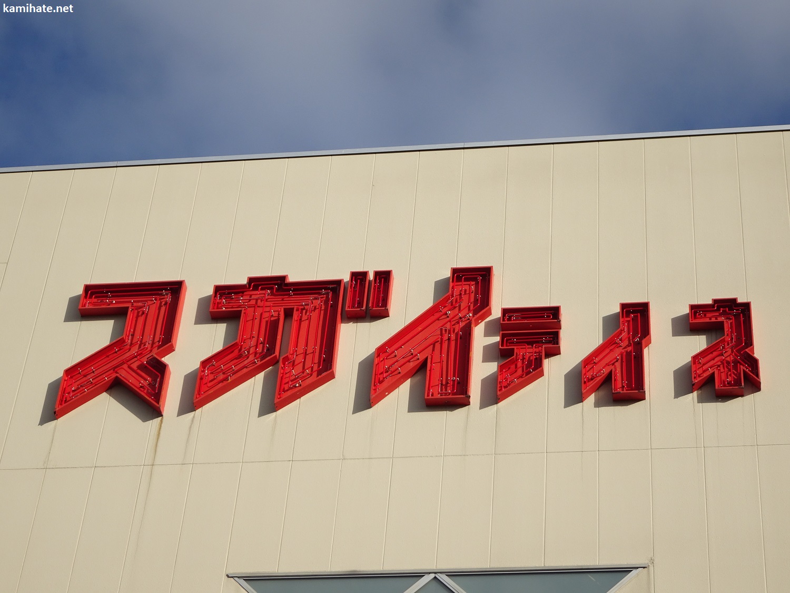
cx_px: 395
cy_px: 296
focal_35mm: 88
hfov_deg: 22.3
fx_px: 2008
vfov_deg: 16.8
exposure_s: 1/640
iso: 80
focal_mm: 14.99
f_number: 5
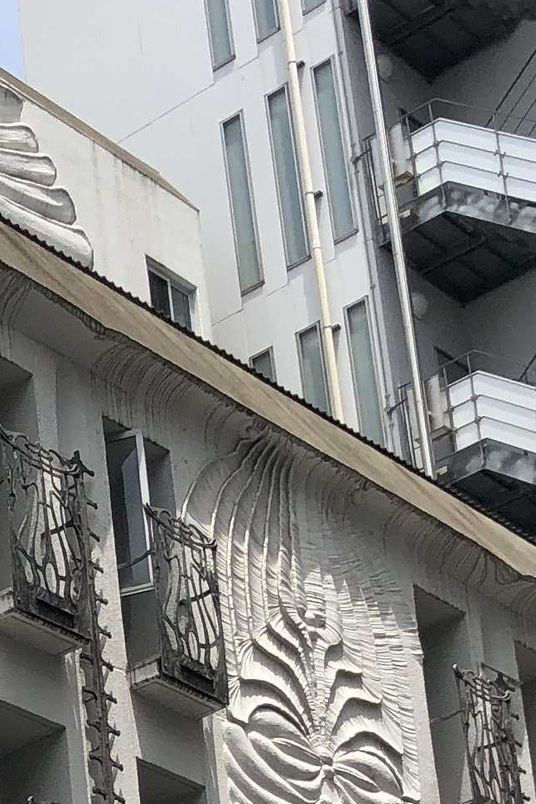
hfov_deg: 11.0
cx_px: -171
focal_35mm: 121
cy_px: 1199
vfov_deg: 15.6
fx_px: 2701
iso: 20
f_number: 1.8
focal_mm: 3.99
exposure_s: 1/1919
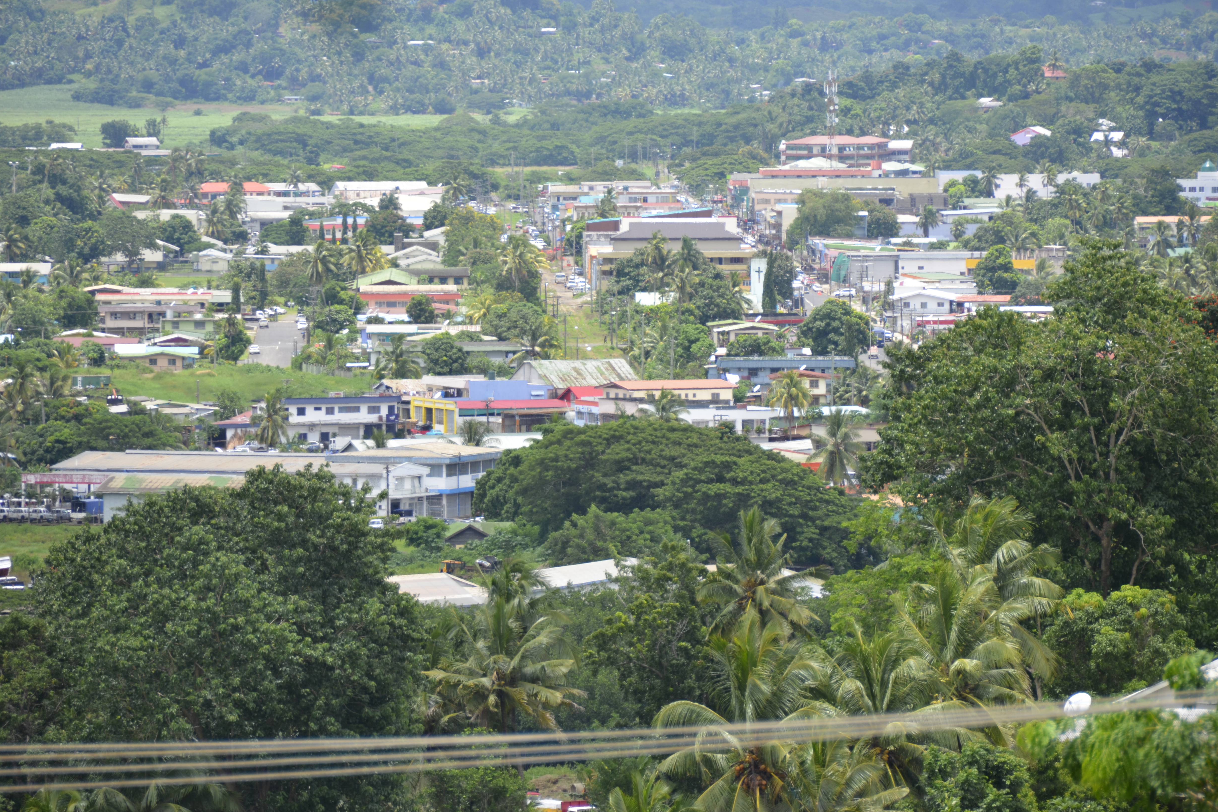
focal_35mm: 302
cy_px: 407
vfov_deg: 4.6
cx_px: 613
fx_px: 10217
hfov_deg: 6.8
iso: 200
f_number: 5.6
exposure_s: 1/500
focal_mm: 200
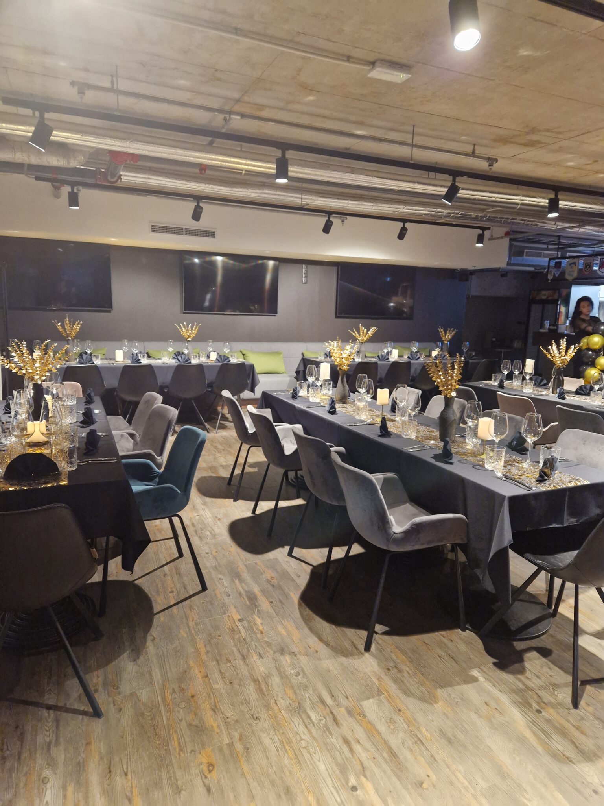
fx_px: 535
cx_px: 302
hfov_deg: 58.9
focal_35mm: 23
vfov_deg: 73.9
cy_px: 403
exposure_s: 1/100
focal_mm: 5.4
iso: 1000
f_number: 1.8
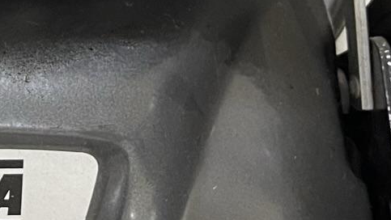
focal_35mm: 120
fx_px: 1244
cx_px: -92
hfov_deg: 17.0
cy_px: -173
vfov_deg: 9.6
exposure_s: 1/50
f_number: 1.6
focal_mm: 5.1
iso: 160
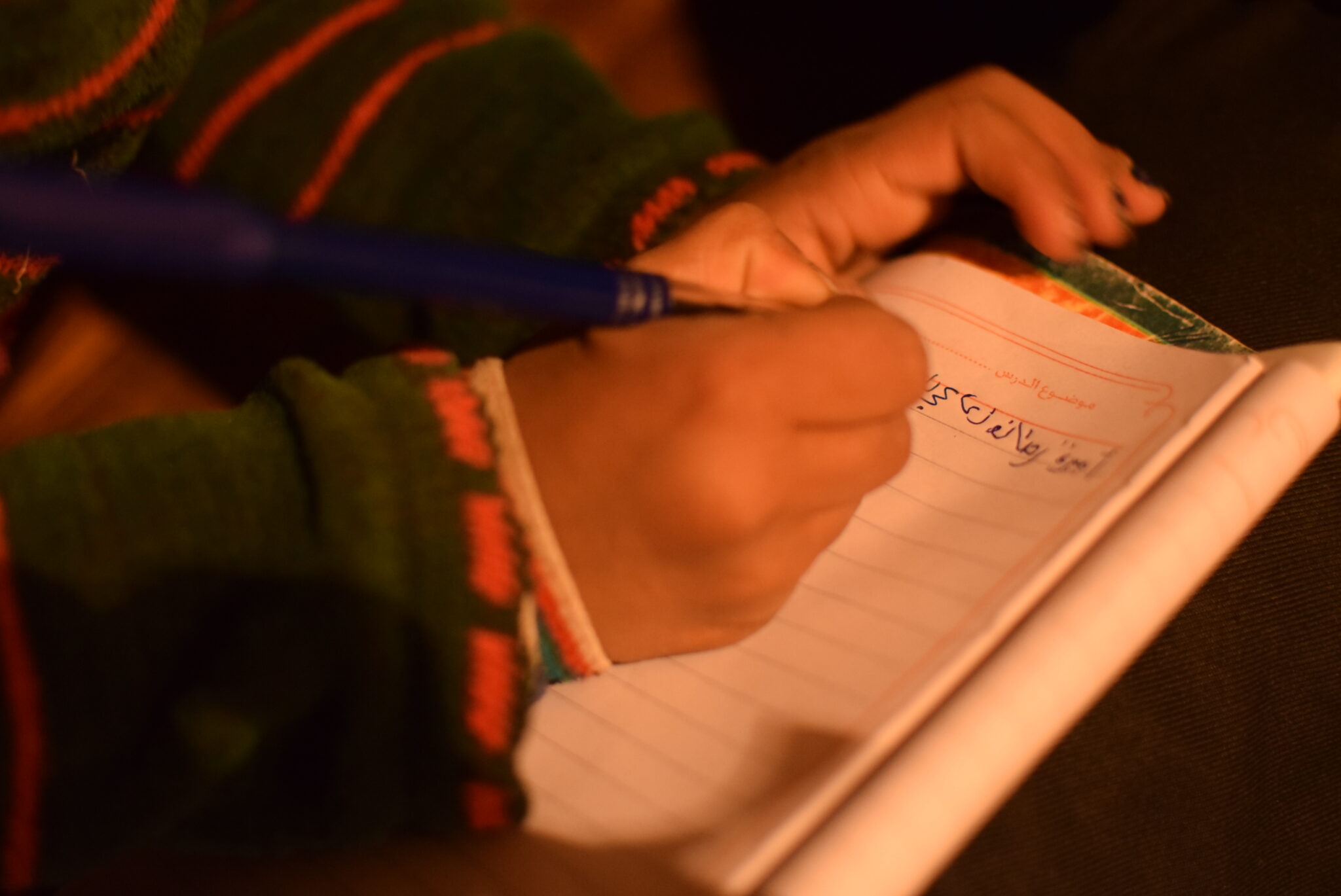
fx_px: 1957
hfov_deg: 37.8
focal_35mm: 52
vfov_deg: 25.8
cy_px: 448
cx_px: 670
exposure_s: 1/50
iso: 2000
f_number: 1.8
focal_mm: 35
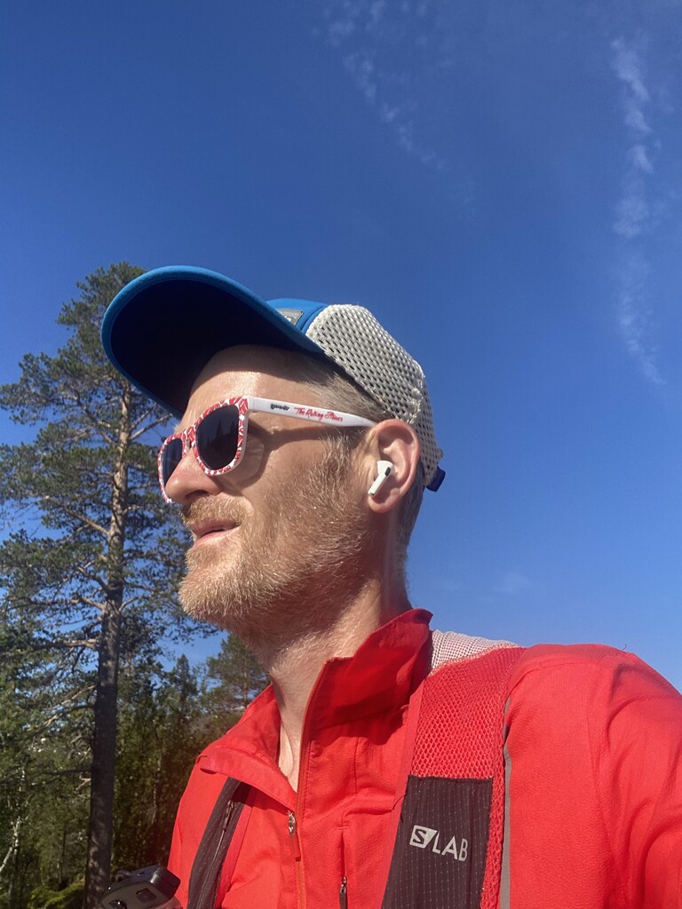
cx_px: 341
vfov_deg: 60.0
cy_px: 454
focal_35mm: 30
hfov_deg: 46.8
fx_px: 788
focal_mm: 2.71
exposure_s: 1/1225
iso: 25
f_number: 2.2
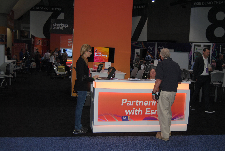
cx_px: 112
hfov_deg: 42.2
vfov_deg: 29.1
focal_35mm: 46
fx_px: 291
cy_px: 76
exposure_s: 1/60
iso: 200
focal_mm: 31
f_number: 4.2
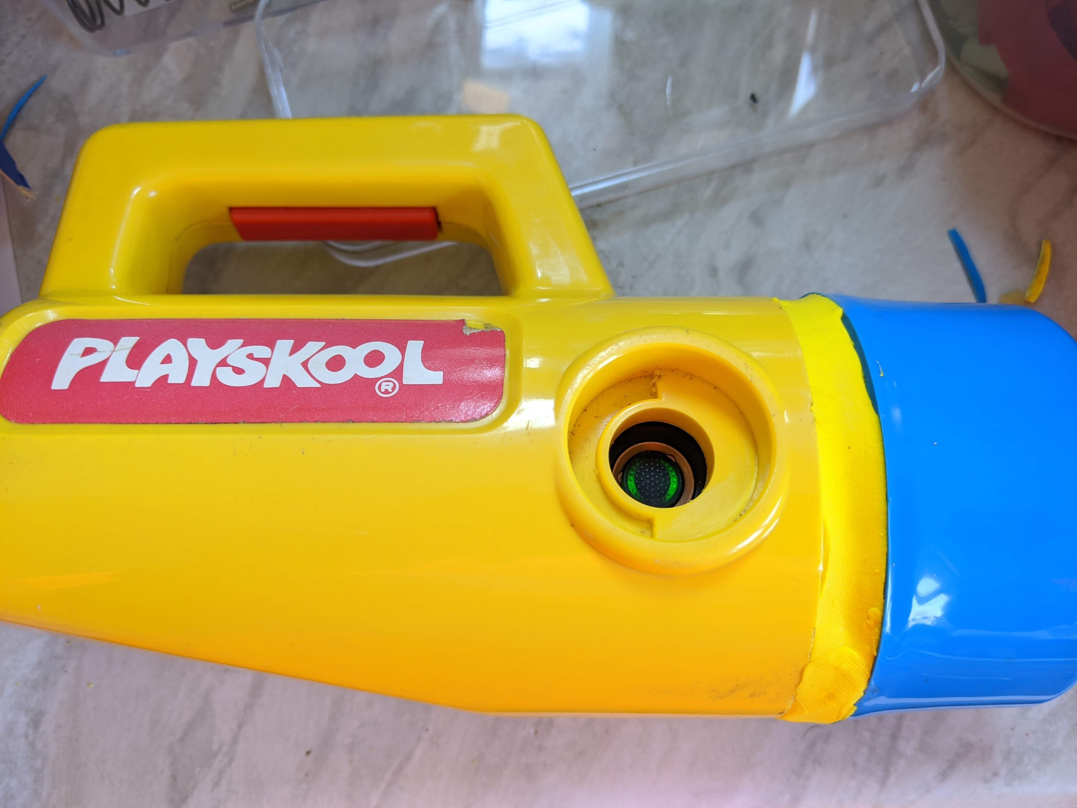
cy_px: 404
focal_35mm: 27
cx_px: 538
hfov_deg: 65.3
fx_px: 840
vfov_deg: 51.4
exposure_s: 1/33.3
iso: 62
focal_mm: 4.44
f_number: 1.8
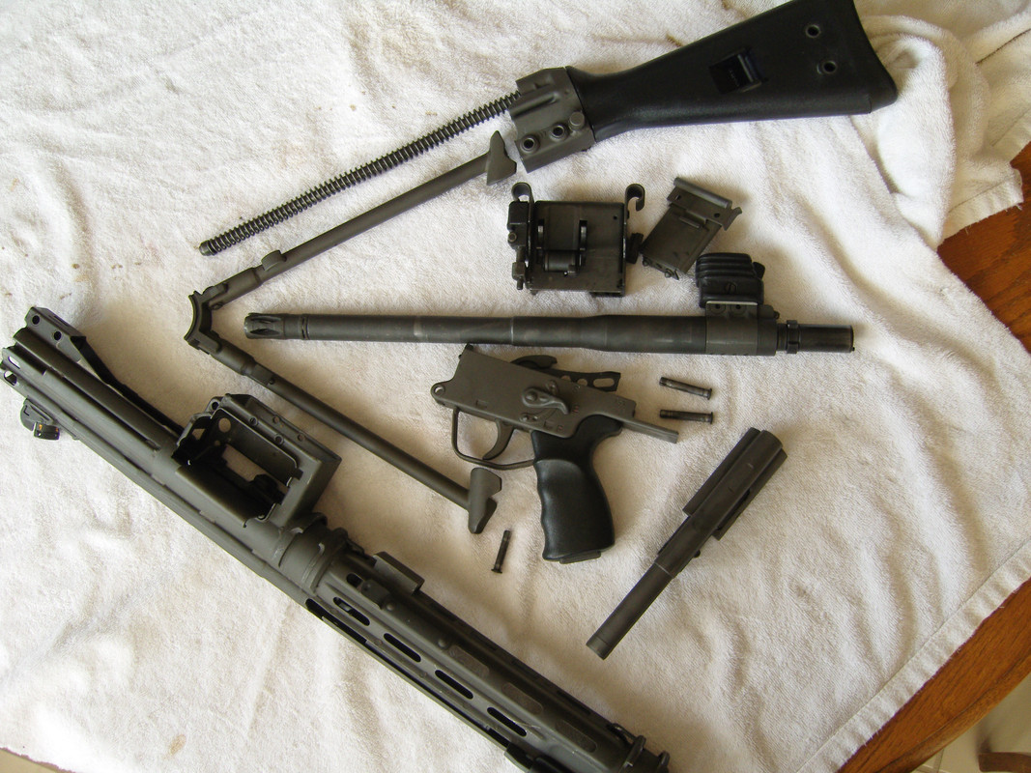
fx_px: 1013
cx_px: 516
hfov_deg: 54.0
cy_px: 386
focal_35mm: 34
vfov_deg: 41.8
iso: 100
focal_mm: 7.3
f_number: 2.8
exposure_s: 1/40
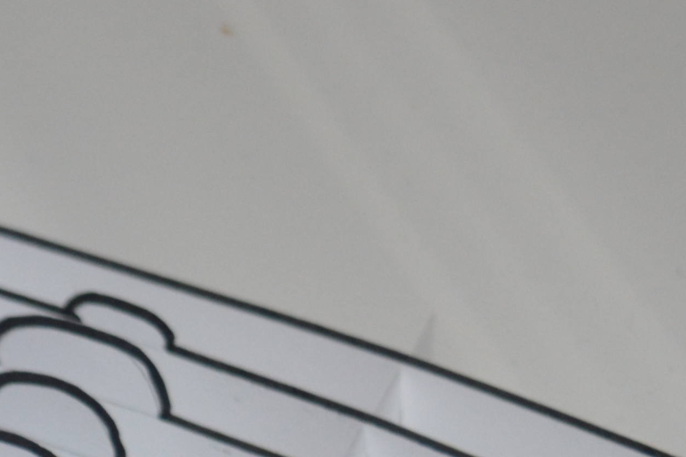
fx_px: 5449
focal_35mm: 286
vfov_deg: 4.8
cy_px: 697
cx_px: -744
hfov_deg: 6.9
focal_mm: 40
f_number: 5
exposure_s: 1/60
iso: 640
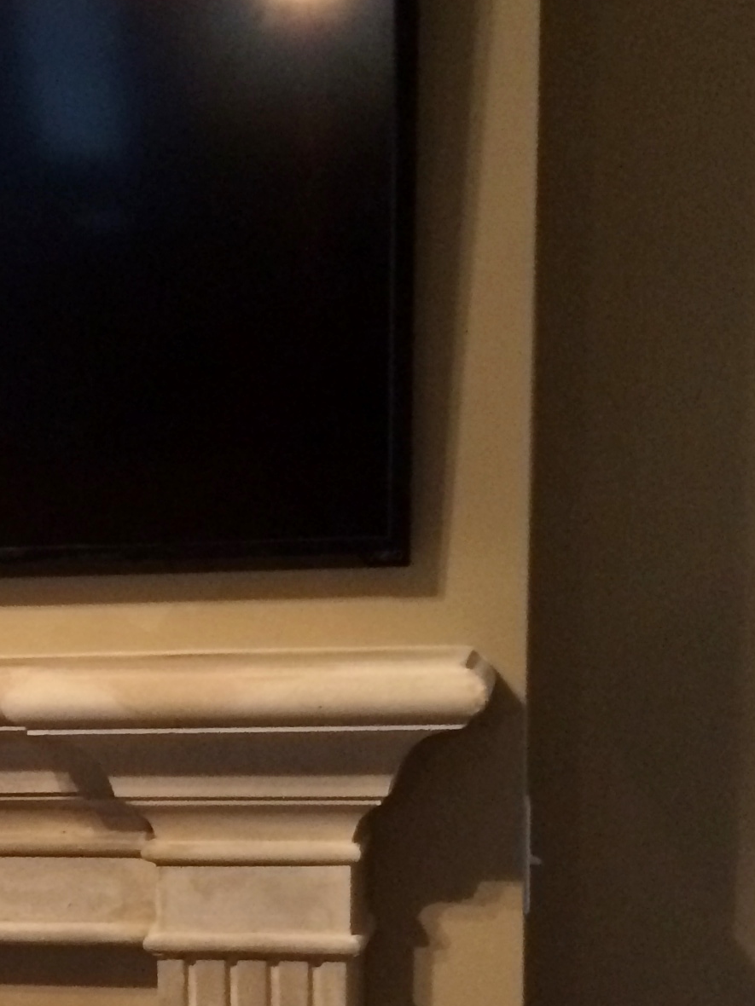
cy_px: 928
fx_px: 2414
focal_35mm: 83
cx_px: -205
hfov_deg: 16.8
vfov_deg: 22.9
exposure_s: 1/17
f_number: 2.2
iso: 320
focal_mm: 4.12
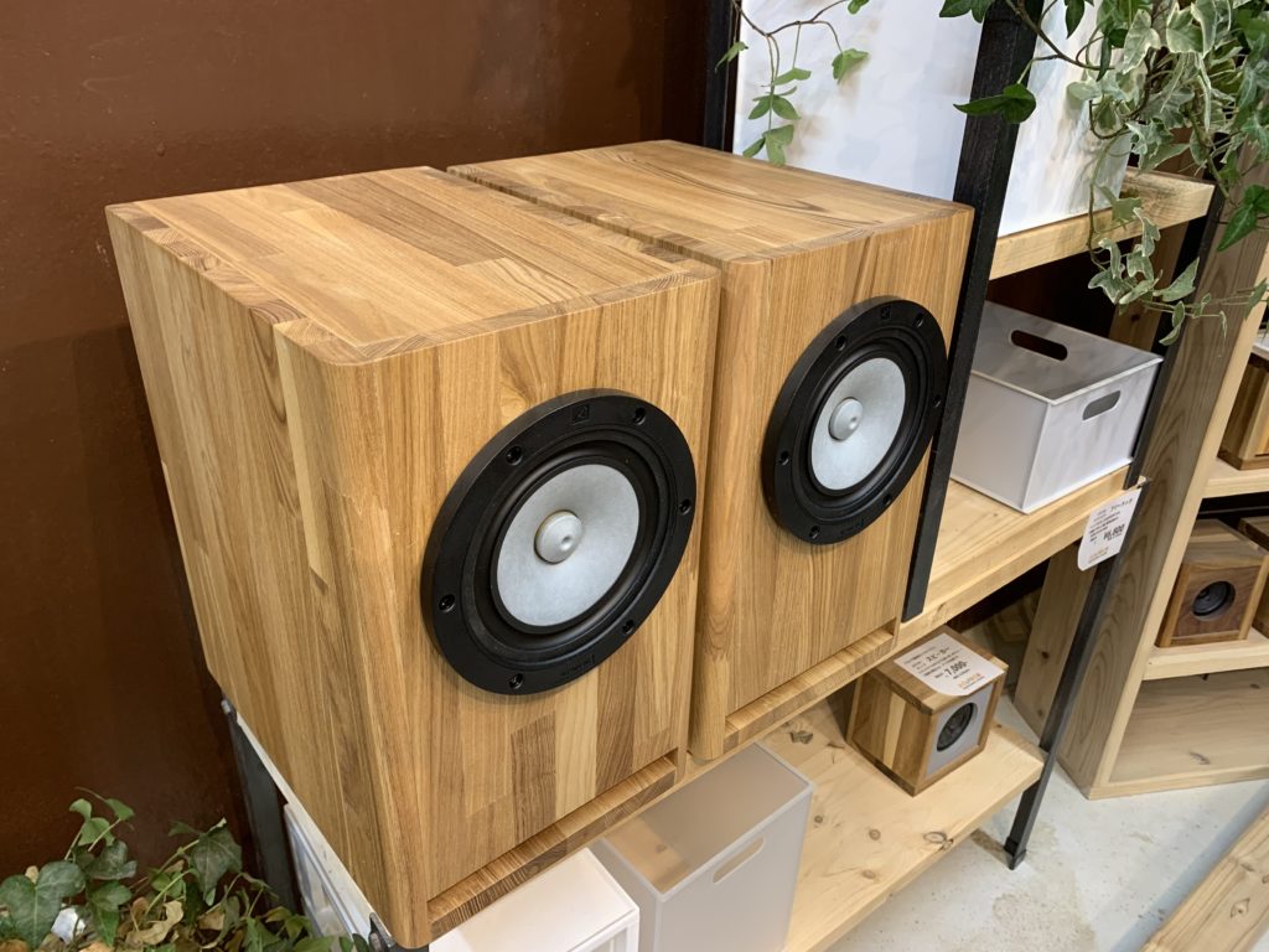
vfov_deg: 53.1
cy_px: 476
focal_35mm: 26
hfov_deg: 67.3
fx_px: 953
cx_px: 634
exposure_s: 1/60
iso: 100
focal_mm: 4.25
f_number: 1.8
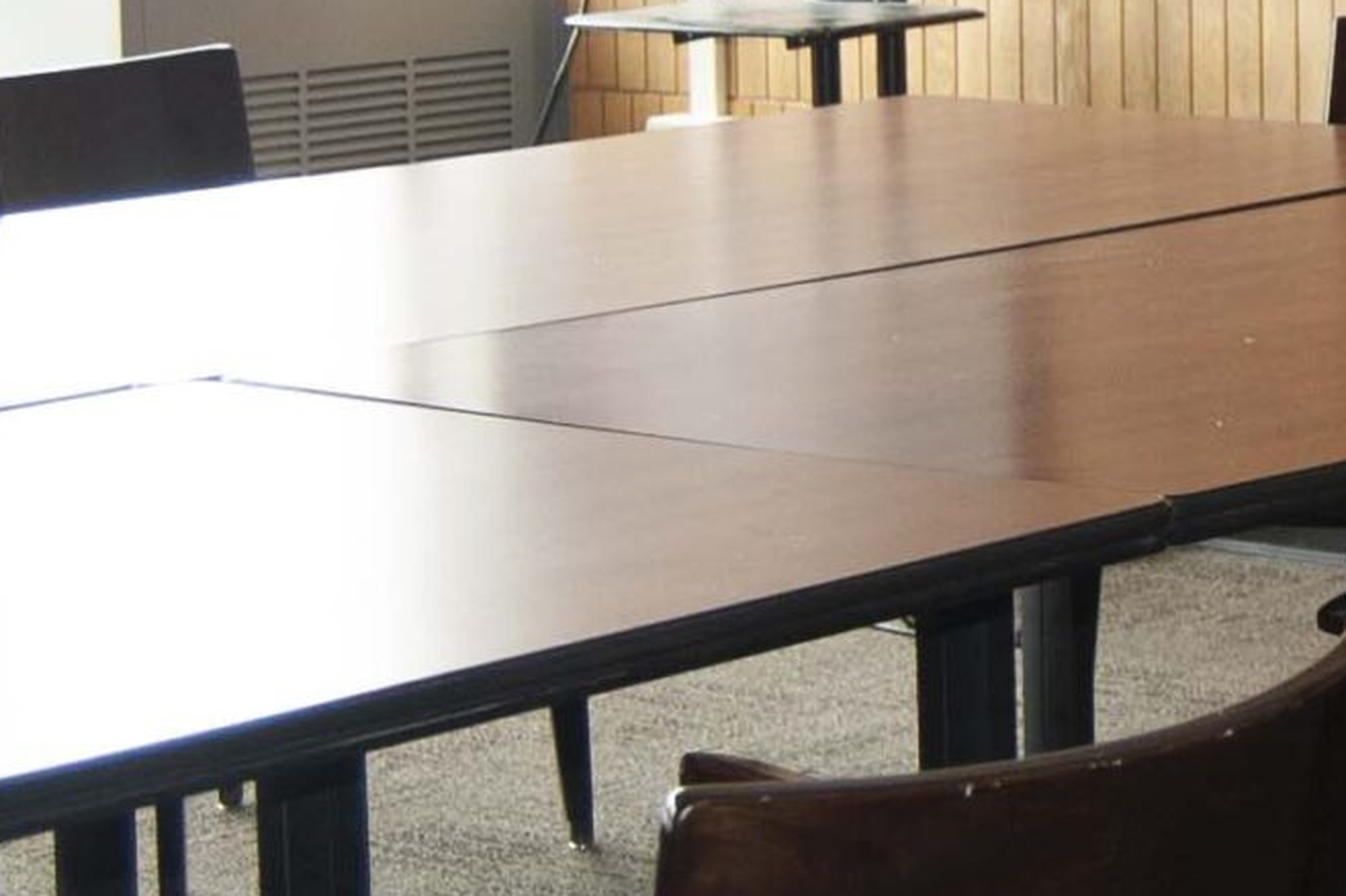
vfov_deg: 9.7
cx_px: 1387
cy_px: 61
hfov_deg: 14.4
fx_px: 5232
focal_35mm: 140
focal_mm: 24
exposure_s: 1/80
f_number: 4
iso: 400
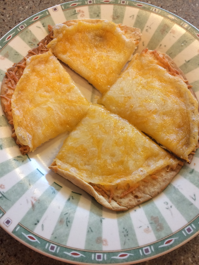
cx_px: 100
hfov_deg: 48.2
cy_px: 132
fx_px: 222
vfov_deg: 61.7
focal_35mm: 29
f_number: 2.2
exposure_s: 1/30
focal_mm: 4.15
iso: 100
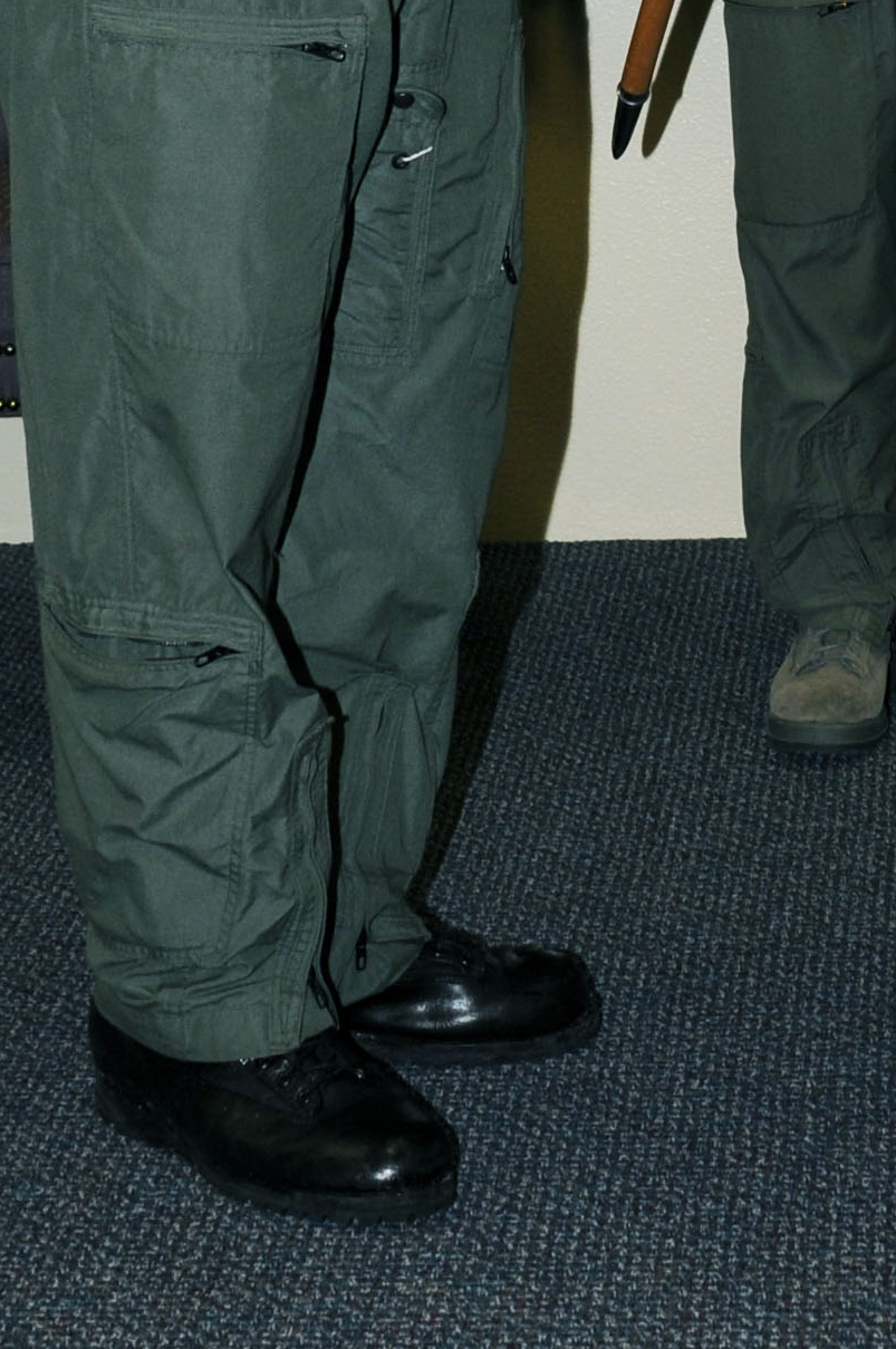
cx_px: 889
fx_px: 4379
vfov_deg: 16.4
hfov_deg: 11.6
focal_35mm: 117
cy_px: -505
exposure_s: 1/60
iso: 200
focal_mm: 22
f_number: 5
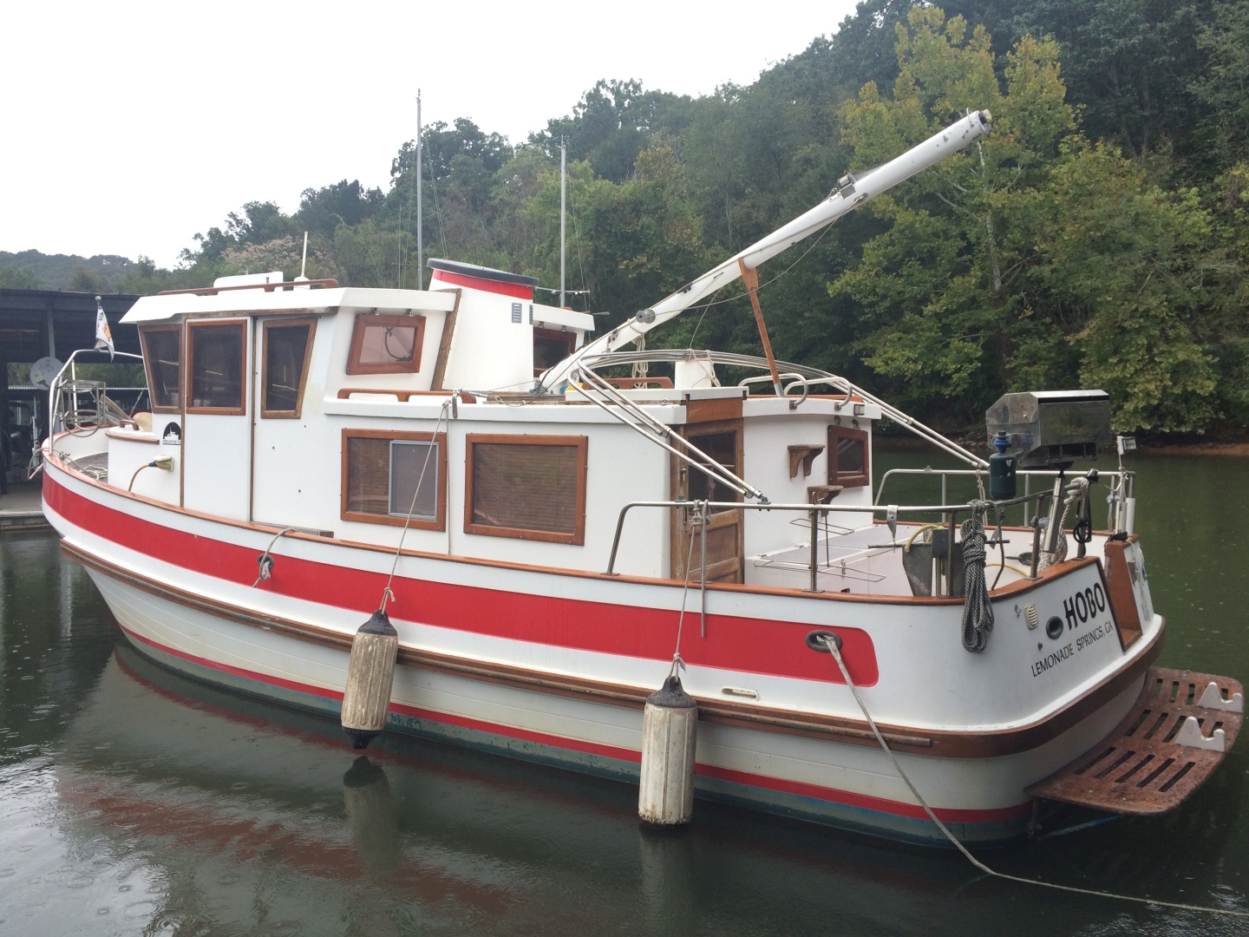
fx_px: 1046
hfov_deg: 61.7
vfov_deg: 48.2
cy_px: 468
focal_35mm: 29
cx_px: 624
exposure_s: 1/132
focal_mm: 4.15
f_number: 2.2
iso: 32
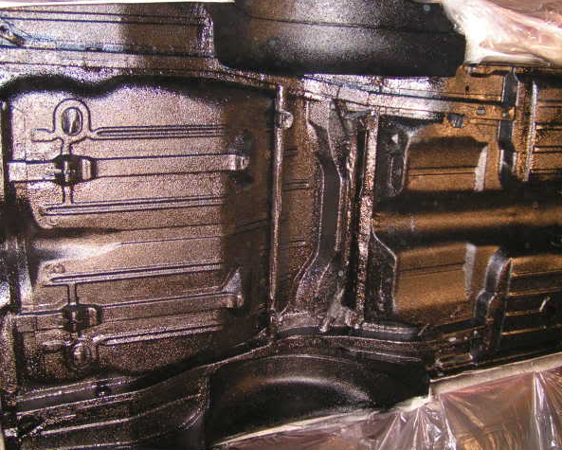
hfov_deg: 45.8
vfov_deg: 37.4
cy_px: 226
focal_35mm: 40
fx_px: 666
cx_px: 289
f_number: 2.8
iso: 200
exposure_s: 1/40
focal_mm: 5.8
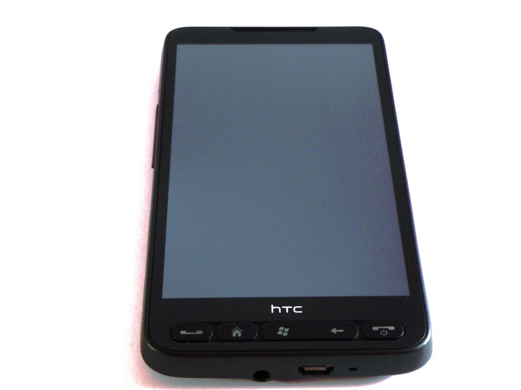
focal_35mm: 55
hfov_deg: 34.9
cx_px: 260
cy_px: 195
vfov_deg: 26.6
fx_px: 828
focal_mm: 9.77
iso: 200
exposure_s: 1/30
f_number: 8
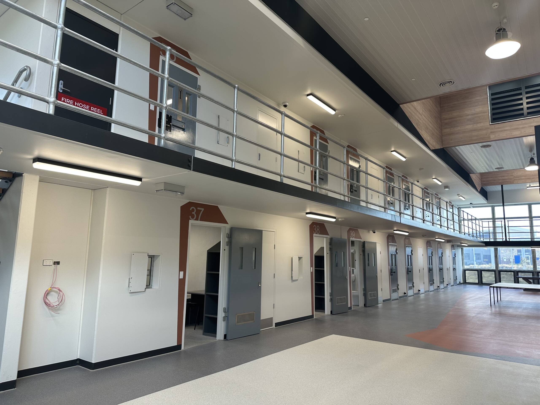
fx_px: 374
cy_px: 202
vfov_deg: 56.8
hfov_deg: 71.6
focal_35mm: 24
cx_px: 270
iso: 64
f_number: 1.78
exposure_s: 1/100
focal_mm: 6.86
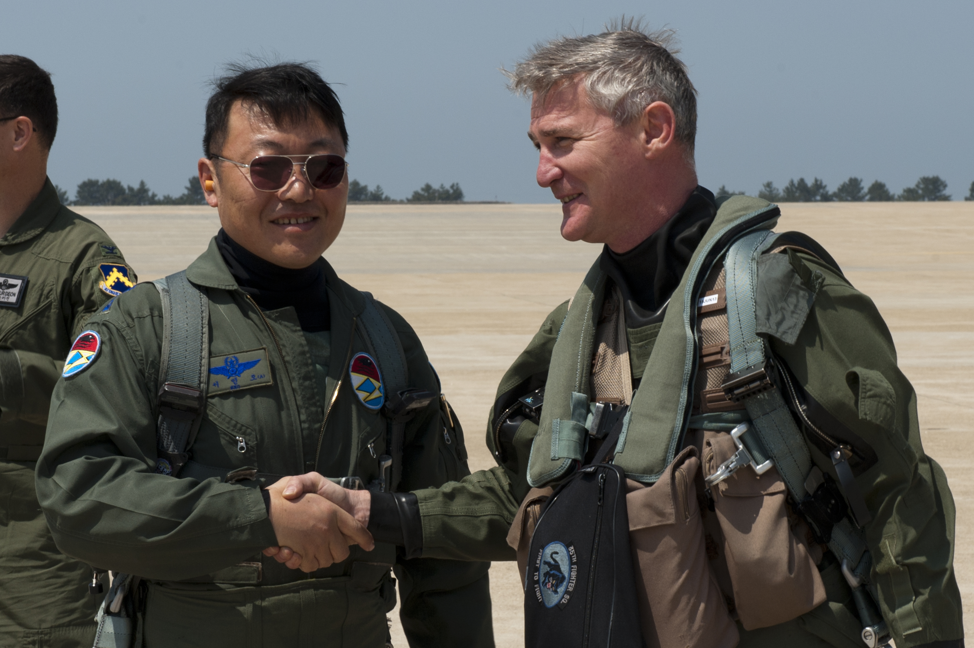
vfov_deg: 19.4
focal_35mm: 70
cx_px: 487
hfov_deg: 28.9
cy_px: 324
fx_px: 1893
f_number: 16
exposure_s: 1/320
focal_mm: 70
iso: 200
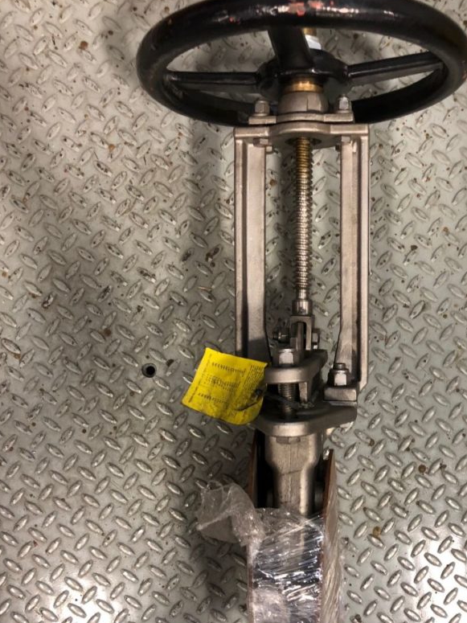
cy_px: 377
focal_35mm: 37
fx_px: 666
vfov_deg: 49.8
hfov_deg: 38.4
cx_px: 291
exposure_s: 1/15
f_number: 1.8
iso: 40
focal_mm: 3.99
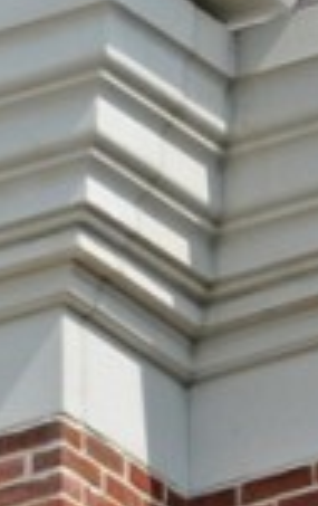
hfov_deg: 1.3
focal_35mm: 981
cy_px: -149
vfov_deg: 2.1
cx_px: -228
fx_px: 13545
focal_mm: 95
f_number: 10
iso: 200
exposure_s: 1/250
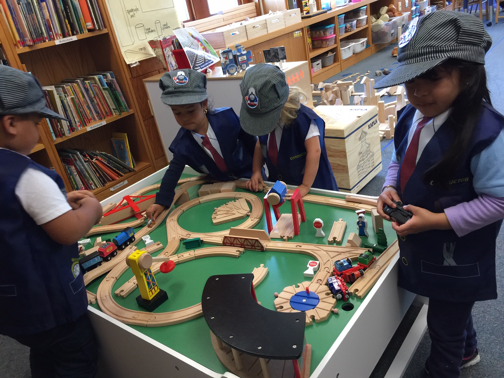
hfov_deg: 61.7
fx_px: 422
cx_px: 252
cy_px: 189
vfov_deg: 48.2
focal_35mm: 29
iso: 64
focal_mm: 4.15
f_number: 2.2
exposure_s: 1/15
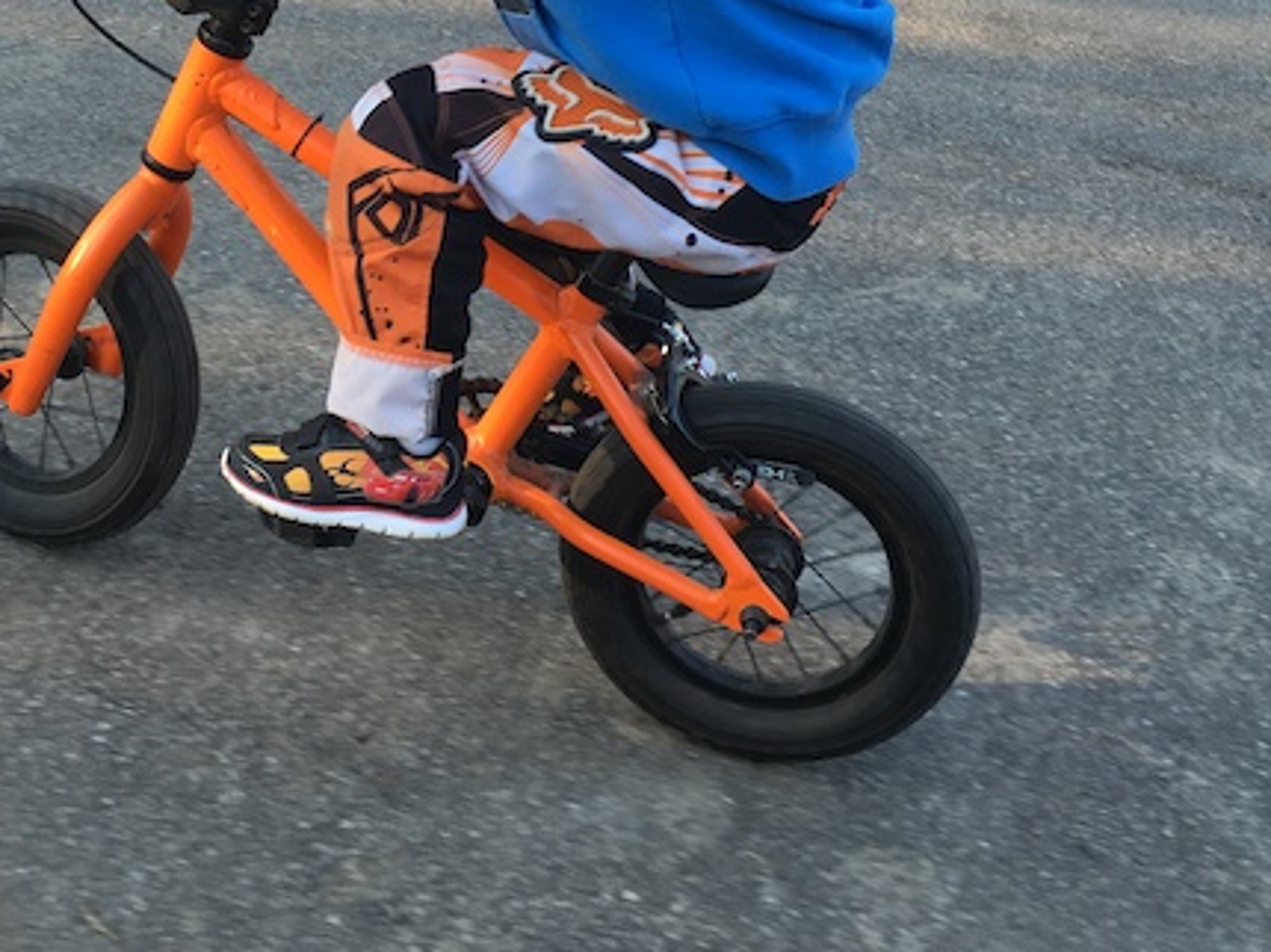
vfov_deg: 26.2
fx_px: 1982
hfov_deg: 35.0
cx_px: 358
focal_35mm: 54
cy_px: 121
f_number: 2.2
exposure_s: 1/120
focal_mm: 4.15
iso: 32
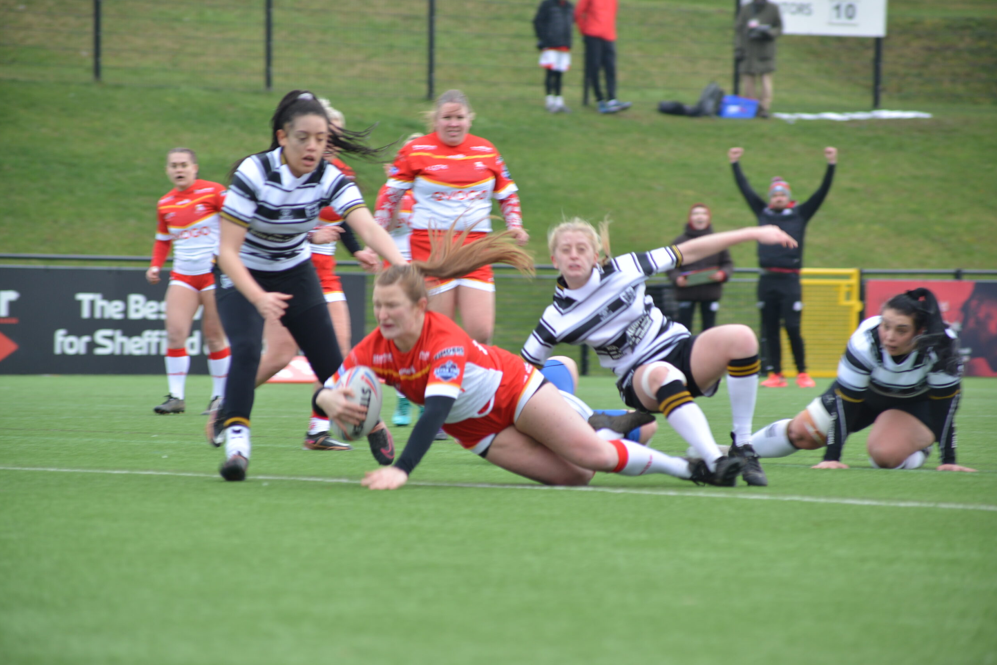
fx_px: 6121
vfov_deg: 6.2
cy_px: 334
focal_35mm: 221
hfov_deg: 9.3
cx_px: 497
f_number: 6.3
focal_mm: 220
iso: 400
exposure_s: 1/200
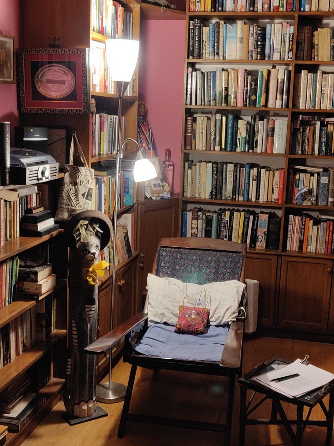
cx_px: 167
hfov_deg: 54.9
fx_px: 322
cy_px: 223
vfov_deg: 69.4
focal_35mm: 25
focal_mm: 4.25
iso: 250
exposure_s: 1/20
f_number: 1.7
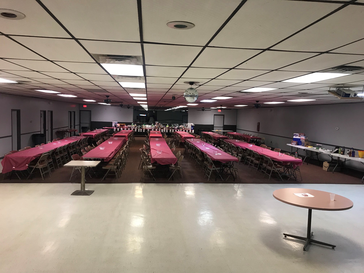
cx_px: 182
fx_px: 294
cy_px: 136
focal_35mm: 28
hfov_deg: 63.4
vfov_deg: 49.7
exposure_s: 1/24
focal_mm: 3.99
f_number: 1.8
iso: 40
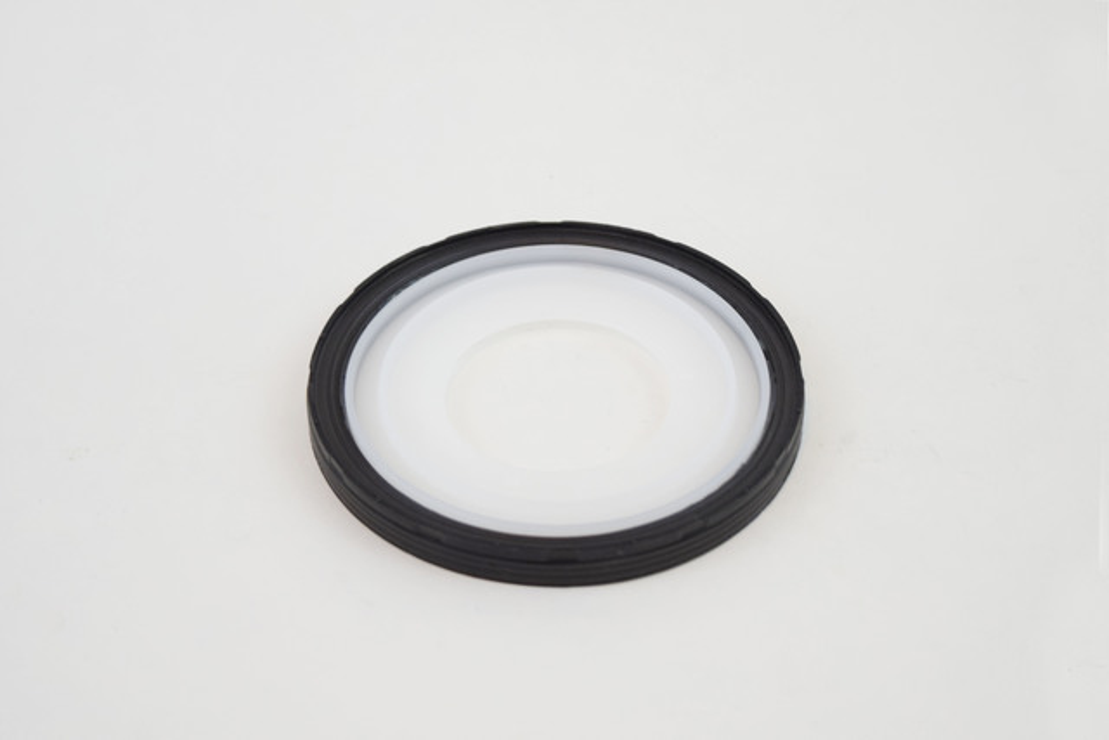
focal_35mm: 72
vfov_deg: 18.9
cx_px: 554
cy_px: 370
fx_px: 2218
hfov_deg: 28.1
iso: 800
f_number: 5.3
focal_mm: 48
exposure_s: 1/60
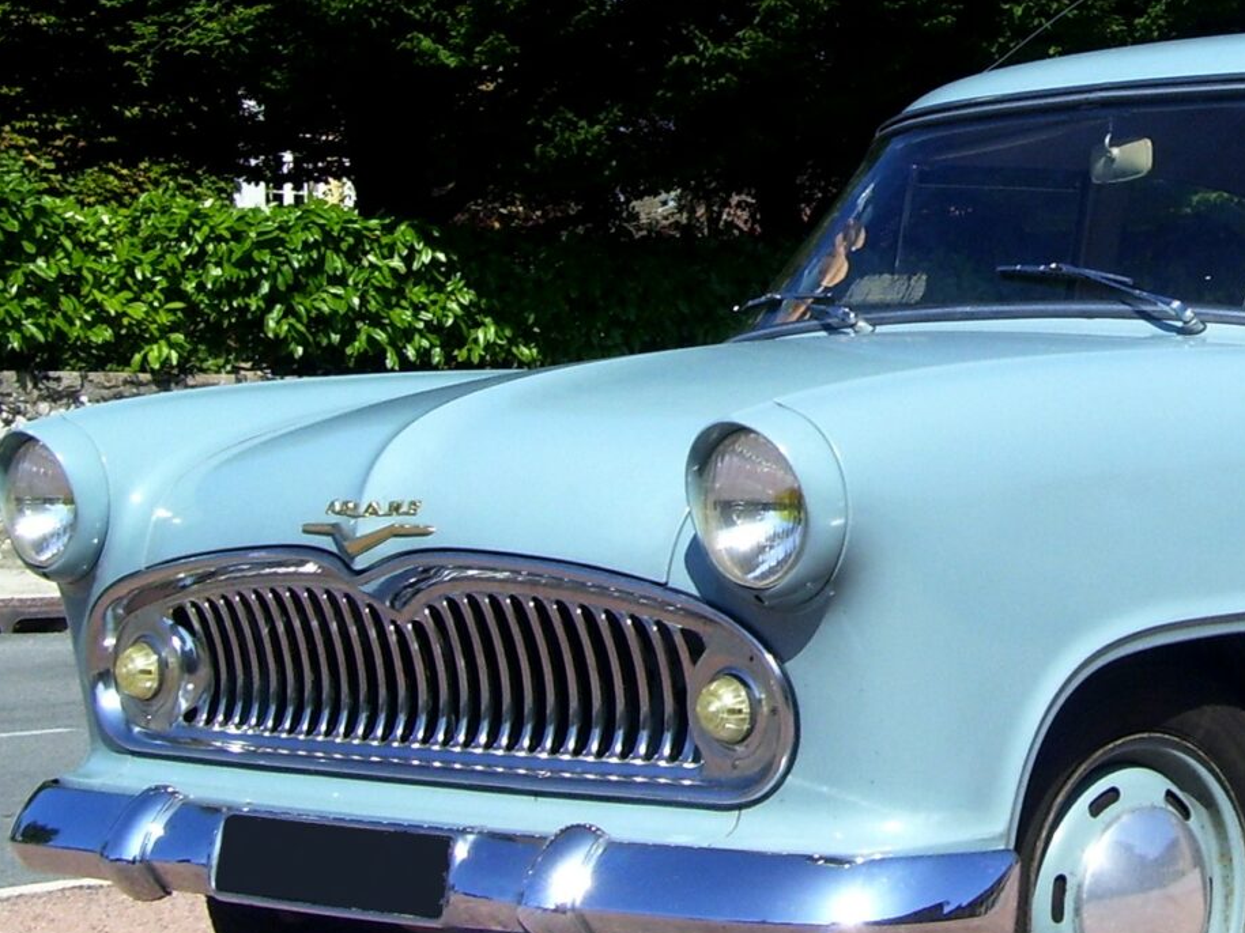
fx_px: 3704
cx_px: 1065
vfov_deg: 14.3
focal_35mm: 103
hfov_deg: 18.8
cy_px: 234
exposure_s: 1/500
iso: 80
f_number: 5.6
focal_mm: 7.6
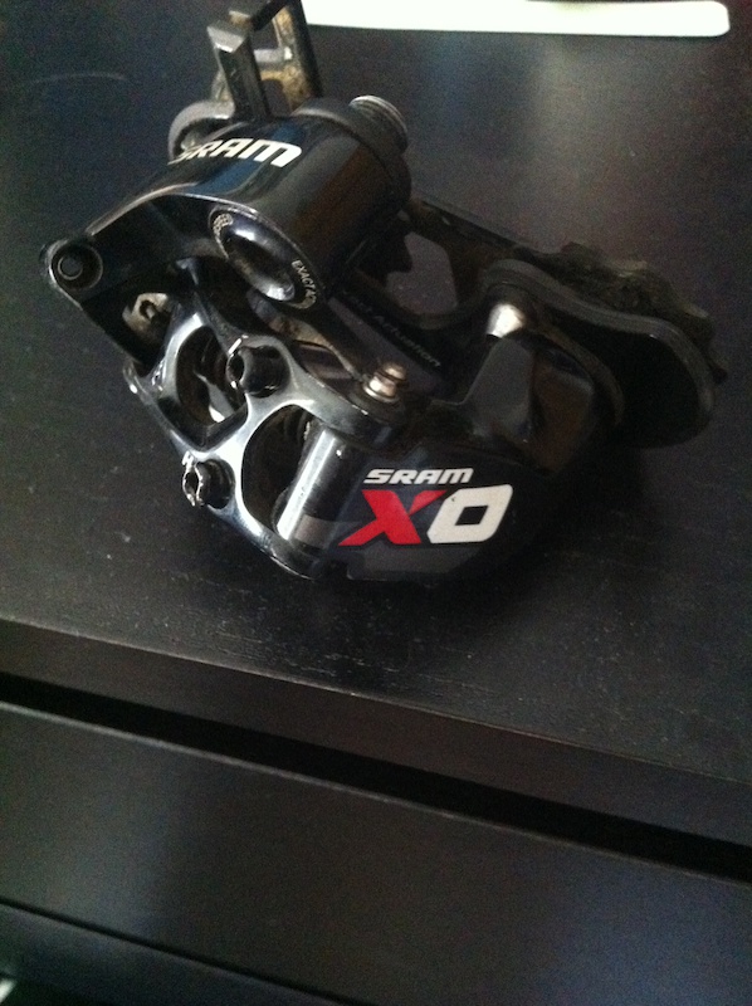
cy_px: 503
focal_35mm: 35
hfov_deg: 40.6
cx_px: 376
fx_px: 1016
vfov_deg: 52.7
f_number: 2.8
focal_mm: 3.85
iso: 1000
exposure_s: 1/15
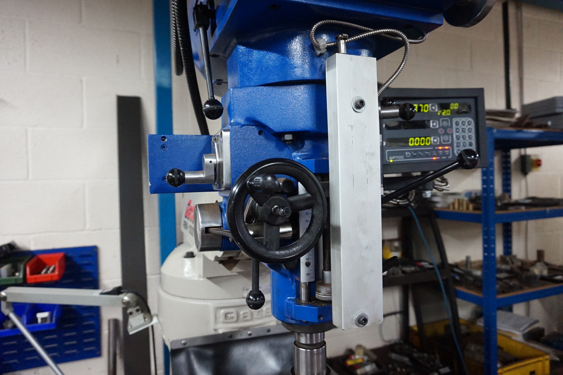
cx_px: 282
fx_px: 375
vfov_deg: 53.1
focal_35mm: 24
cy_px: 188
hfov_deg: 73.8
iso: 3200
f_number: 3.5
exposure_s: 1/125
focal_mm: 16
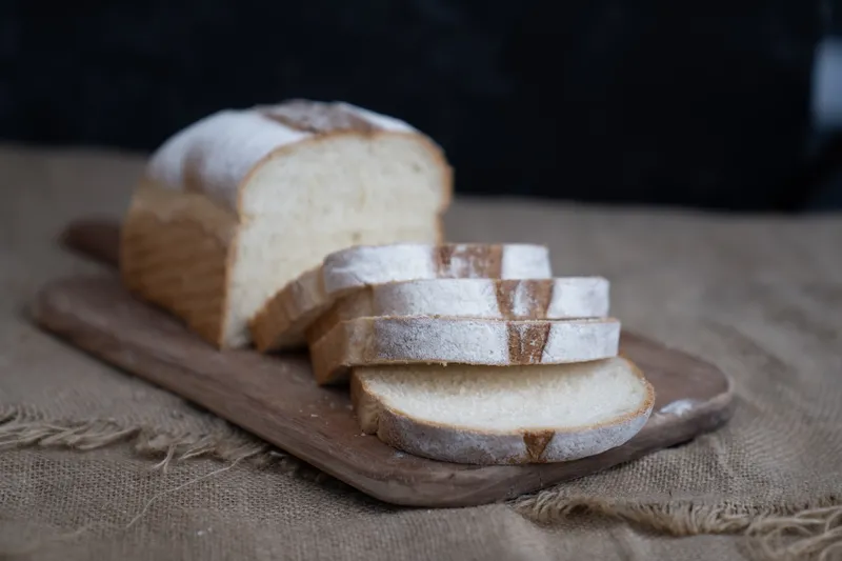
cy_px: 280
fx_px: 1637
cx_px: 421
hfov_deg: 28.8
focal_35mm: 70
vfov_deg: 19.4
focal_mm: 70
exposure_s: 1/160
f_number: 2.8
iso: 100
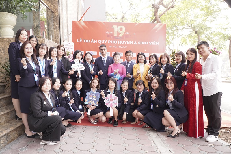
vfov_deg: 47.9
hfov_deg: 67.4
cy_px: 77
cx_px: 116
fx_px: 173
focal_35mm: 27
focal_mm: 18
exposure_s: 1/60
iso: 320
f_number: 5
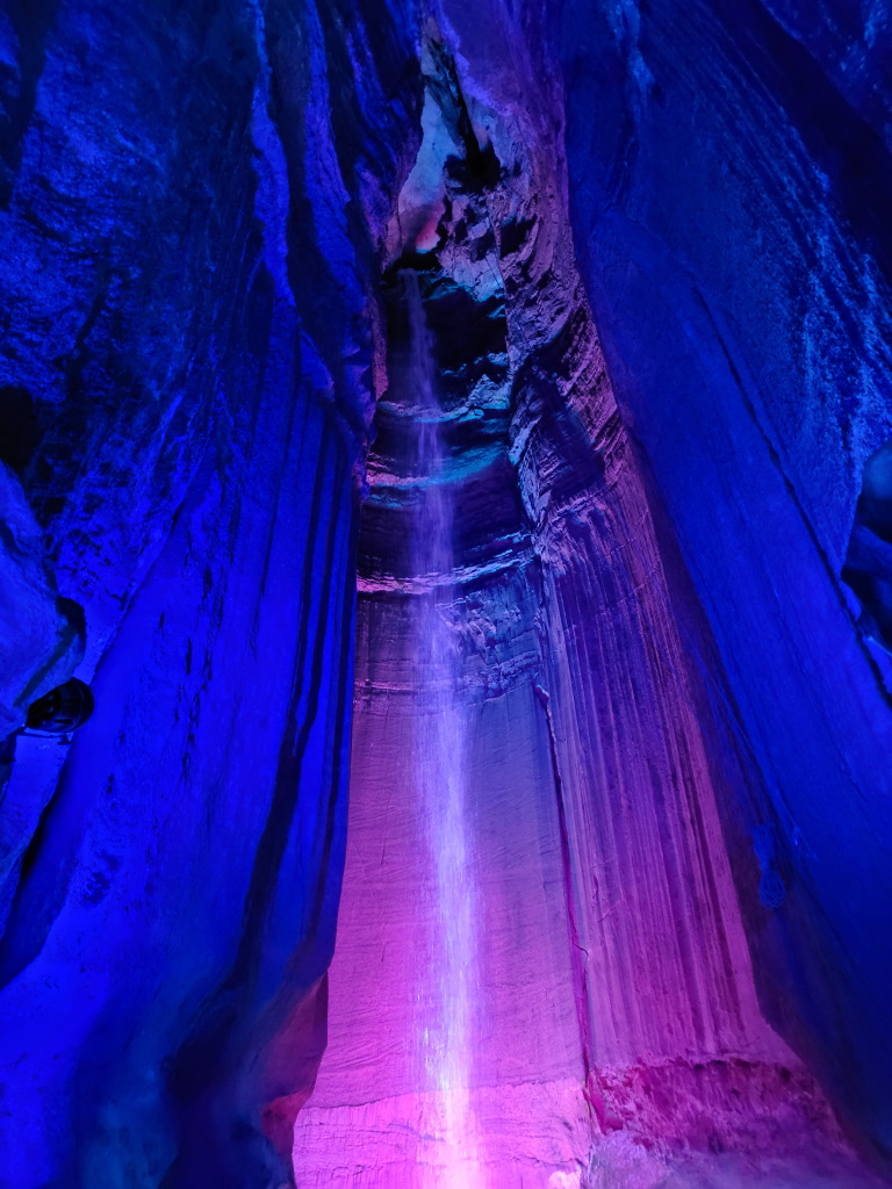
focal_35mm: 26
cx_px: 446
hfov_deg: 53.1
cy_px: 594
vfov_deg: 67.3
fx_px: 893
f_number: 1.8
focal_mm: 5.4
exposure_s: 1/24
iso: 1250
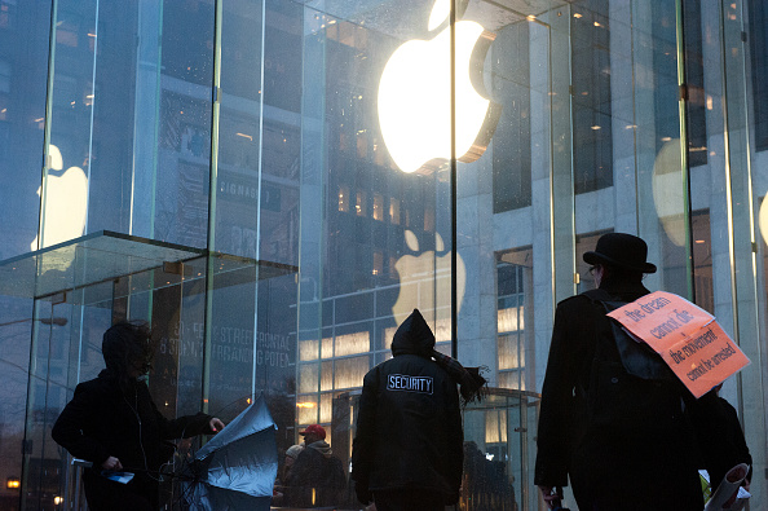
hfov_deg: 32.4
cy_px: 256
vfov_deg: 21.9
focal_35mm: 62
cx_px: 384
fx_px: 1322
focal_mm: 62
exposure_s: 1/160
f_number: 5
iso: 3200
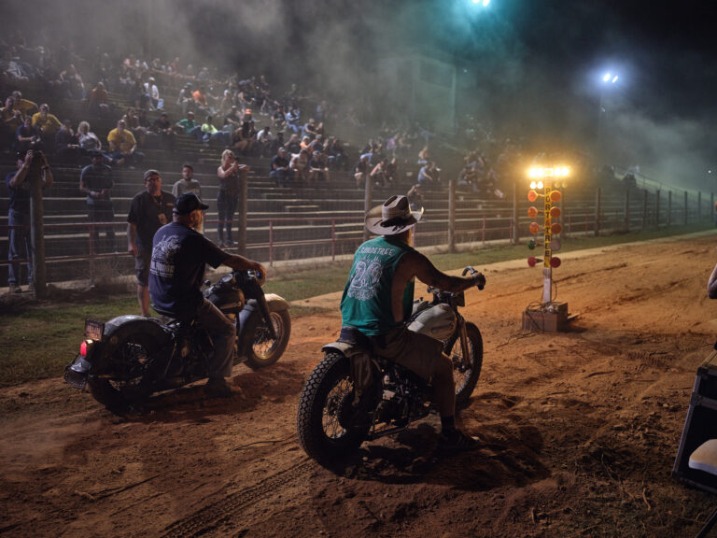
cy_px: 269
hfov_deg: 51.4
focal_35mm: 36
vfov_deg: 39.7
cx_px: 358
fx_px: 746
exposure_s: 1/60
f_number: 2.8
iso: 400
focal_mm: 45
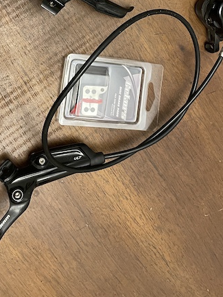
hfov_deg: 30.2
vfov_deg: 37.1
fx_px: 412
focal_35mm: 48
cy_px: 29
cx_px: 92
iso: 500
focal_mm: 4.2
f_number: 1.6
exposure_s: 1/30
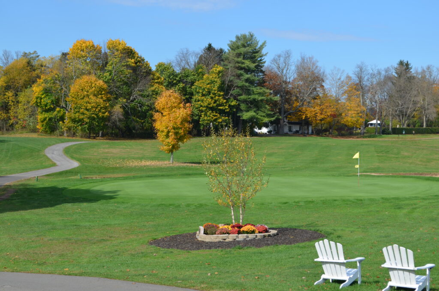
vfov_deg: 20.5
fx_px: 803
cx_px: 220
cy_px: 146
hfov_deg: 30.6
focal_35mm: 66
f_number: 8
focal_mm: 44
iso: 100
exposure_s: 1/250
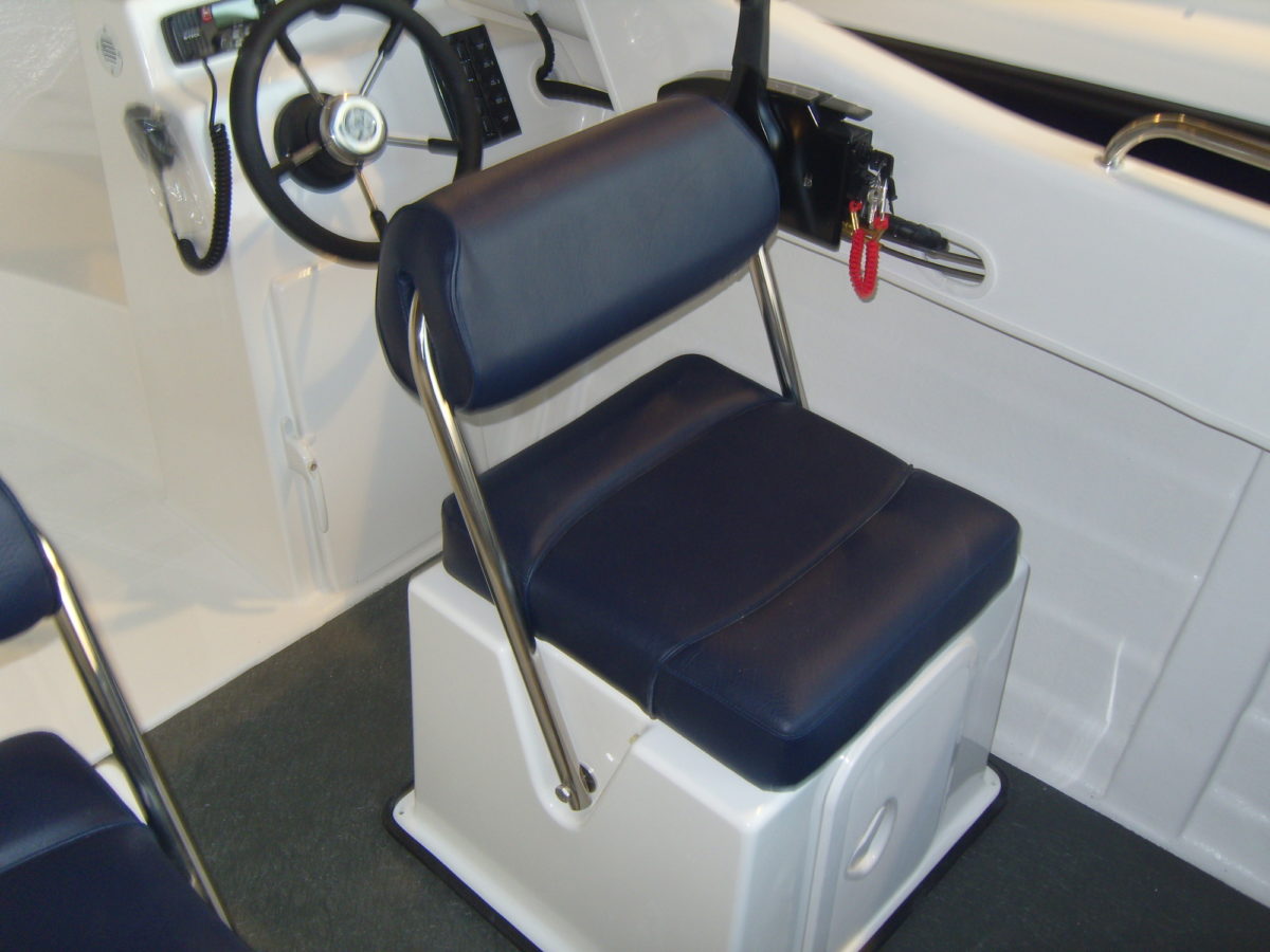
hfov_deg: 52.6
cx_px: 635
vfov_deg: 40.7
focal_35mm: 35
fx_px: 1284
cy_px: 476
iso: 100
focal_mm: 7.4
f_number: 2.8
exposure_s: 1/30
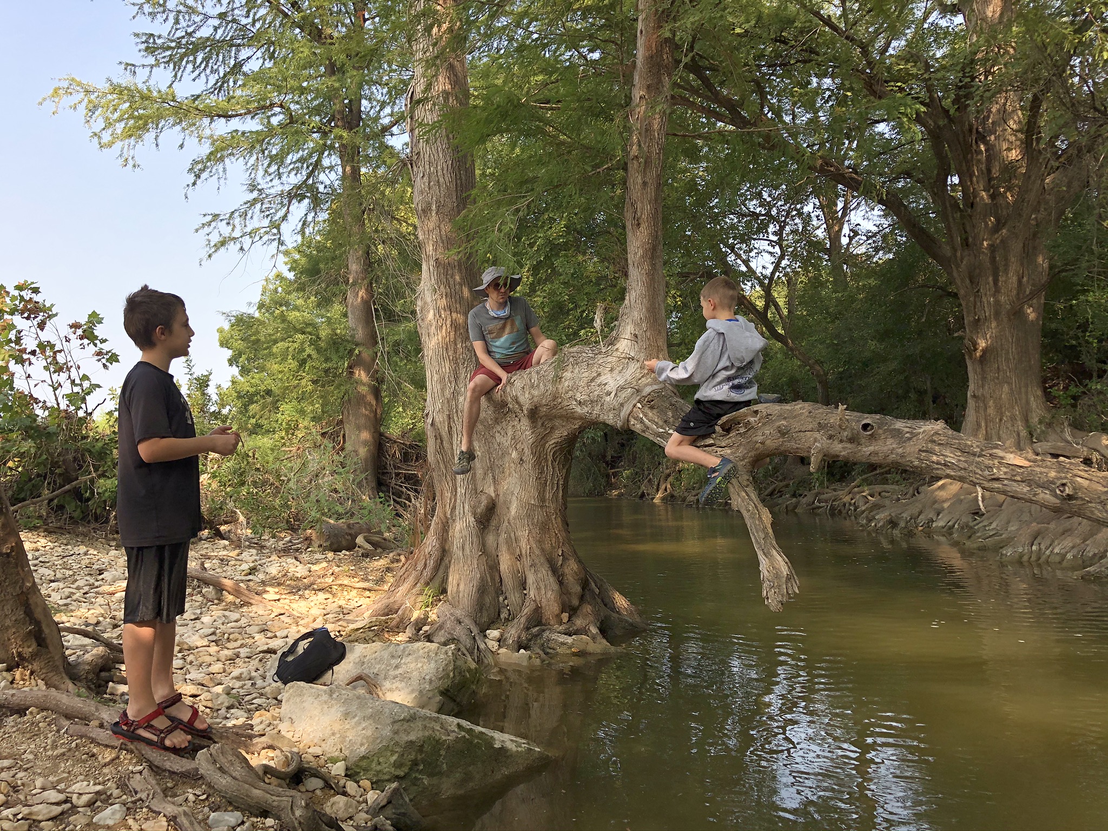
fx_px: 896
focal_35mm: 28
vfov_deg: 49.7
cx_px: 554
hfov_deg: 63.4
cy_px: 416
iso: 20
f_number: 1.8
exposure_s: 1/1156
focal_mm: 3.99
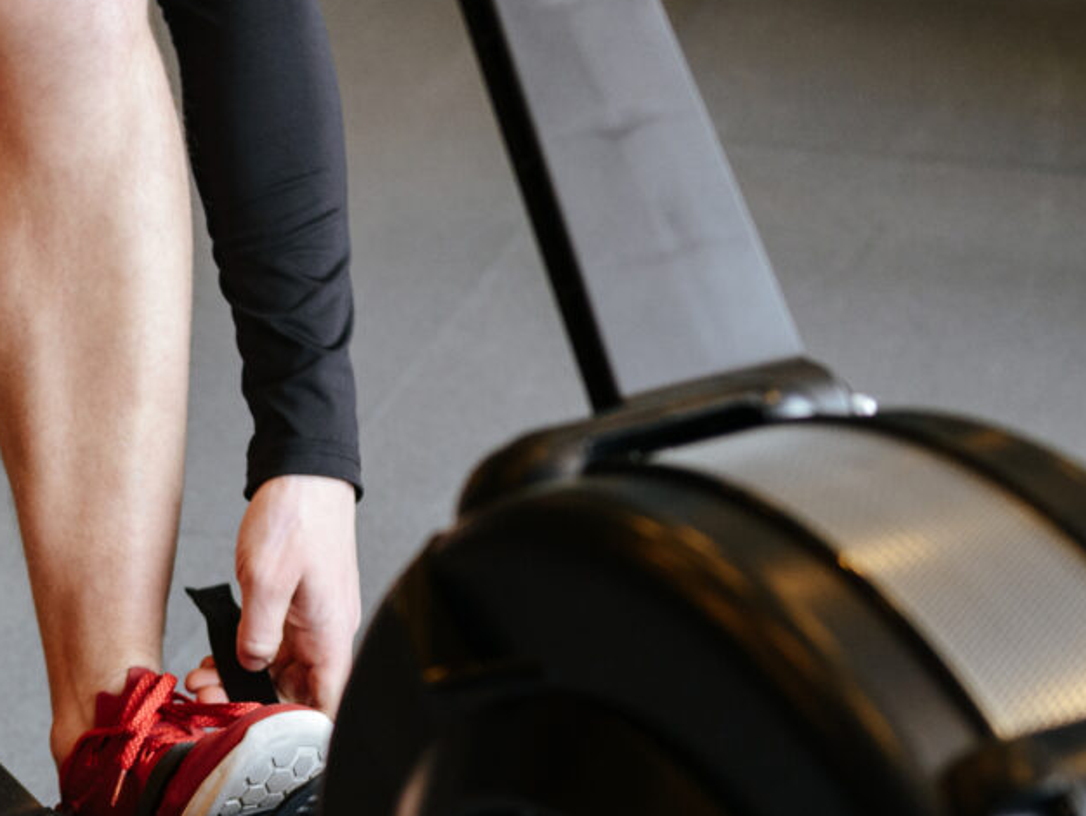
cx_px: -132
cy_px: 800
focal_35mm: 151
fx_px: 4739
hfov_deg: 12.8
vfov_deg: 9.8
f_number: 3.2
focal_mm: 48
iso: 640
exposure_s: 1/250
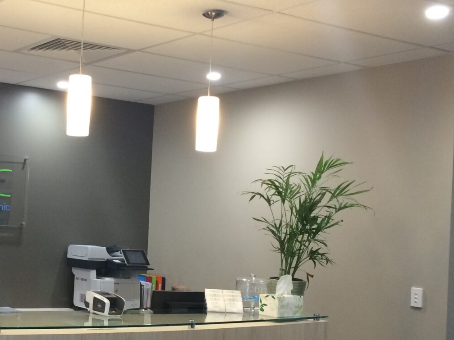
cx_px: 56
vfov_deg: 24.8
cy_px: 195
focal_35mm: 59
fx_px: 774
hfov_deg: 31.4
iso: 100
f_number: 2.2
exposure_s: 1/30
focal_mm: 4.15
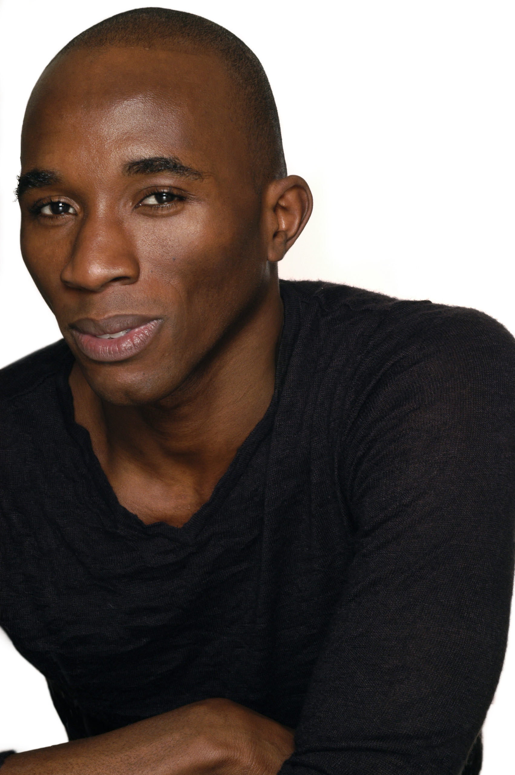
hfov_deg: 16.5
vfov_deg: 24.6
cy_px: 388
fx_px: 1774
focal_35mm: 82
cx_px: 258
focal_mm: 55
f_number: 10
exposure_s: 1/160
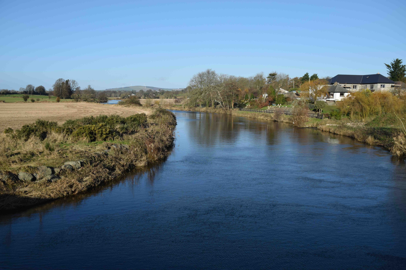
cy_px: 135
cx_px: 203
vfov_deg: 40.0
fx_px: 372
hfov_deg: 57.2
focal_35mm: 33
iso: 500
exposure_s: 1/2000
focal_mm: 22
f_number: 6.3
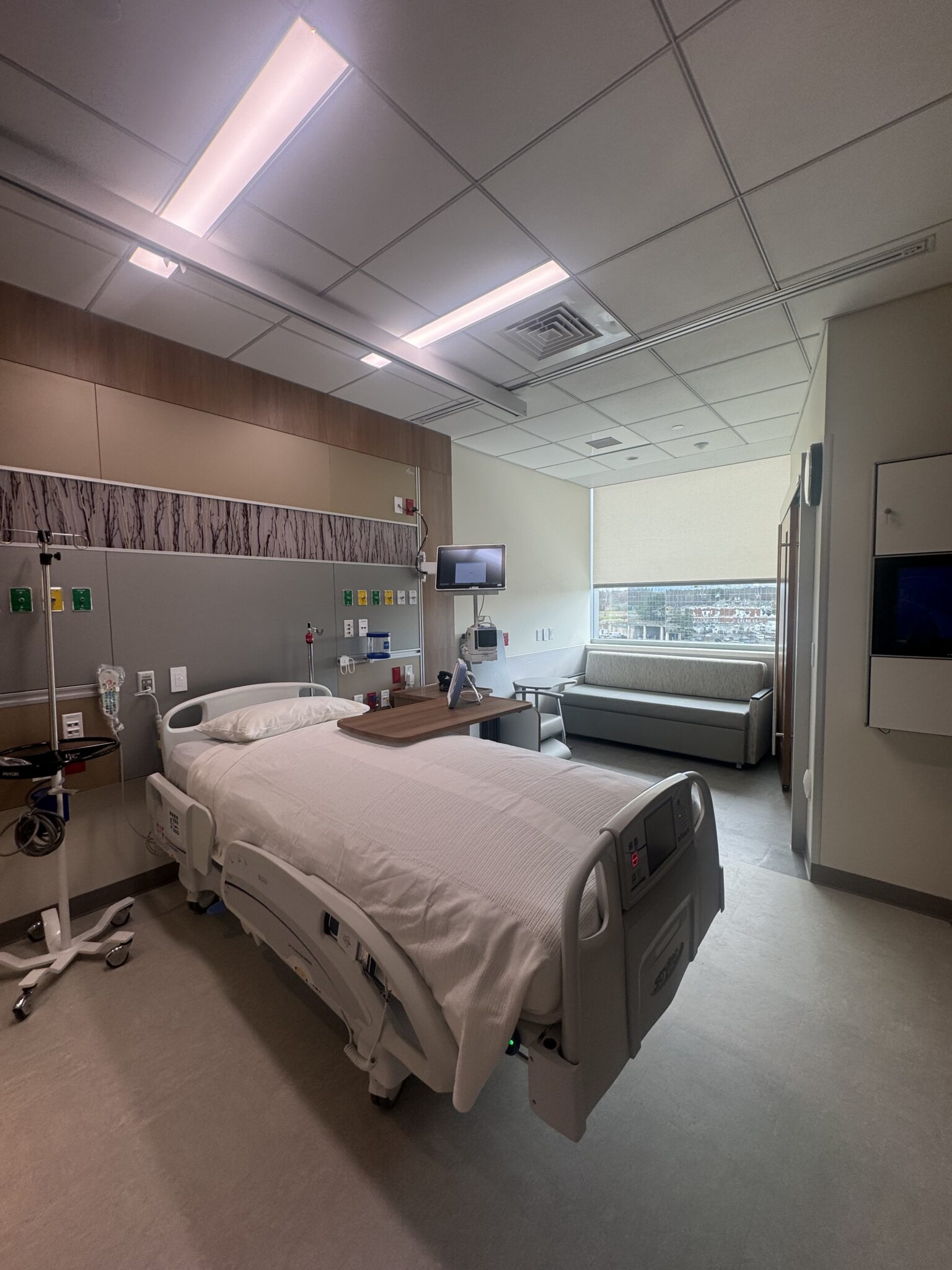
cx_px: 476
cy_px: 635
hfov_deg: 85.7
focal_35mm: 14
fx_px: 513
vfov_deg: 102.1
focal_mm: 2.22
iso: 40
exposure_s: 1/153
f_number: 2.2
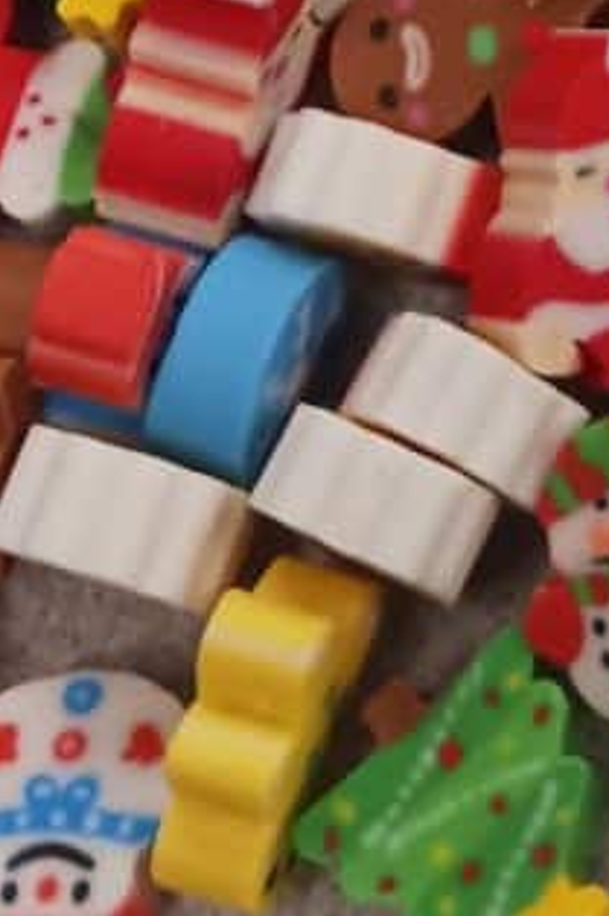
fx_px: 3632
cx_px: 1466
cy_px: -948
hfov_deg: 8.7
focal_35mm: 143
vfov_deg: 12.5
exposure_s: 1/30
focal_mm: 4
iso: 200
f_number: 1.8
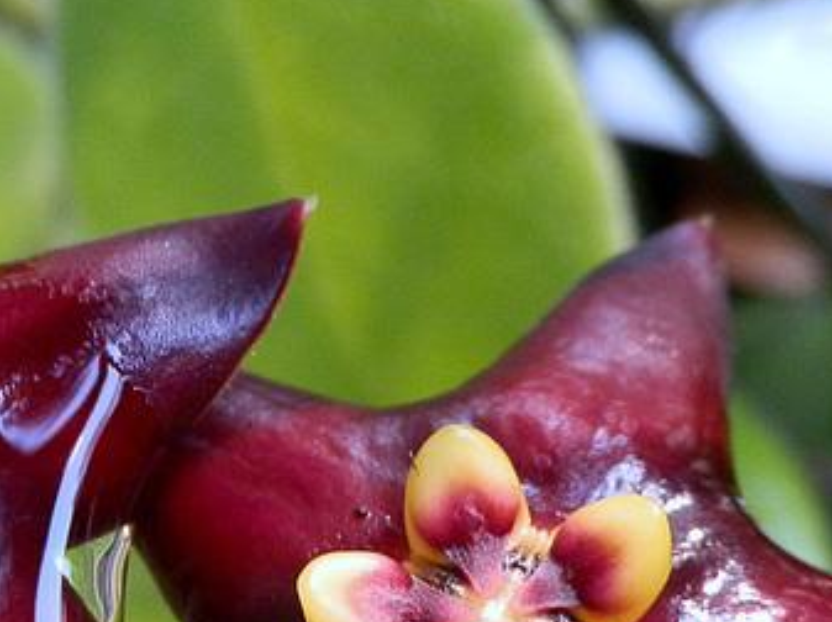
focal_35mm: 101
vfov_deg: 14.5
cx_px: 163
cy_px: 553
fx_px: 2425
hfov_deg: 19.3
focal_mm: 6.17
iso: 125
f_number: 3.5
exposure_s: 1/50
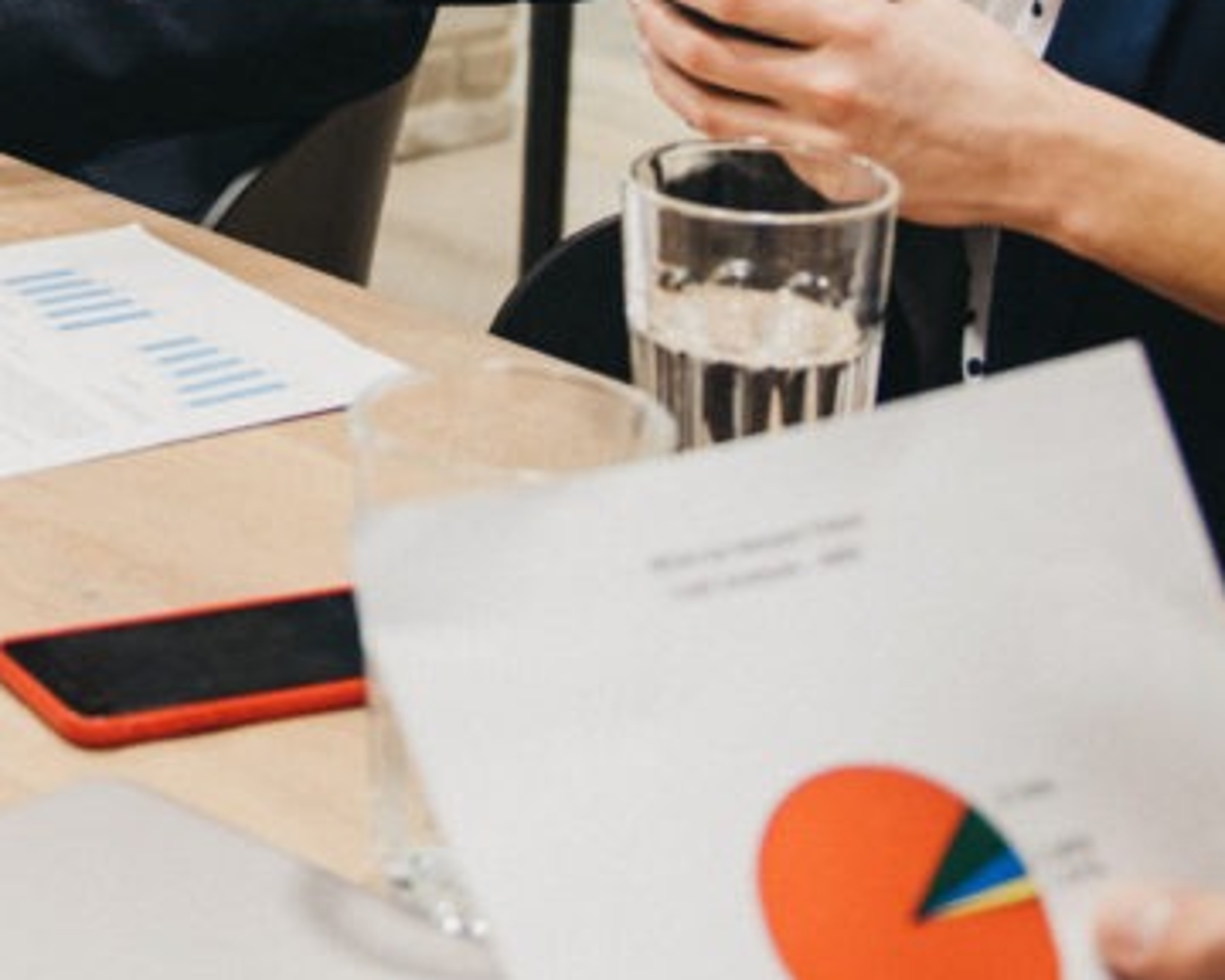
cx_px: -327
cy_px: -403
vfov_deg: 12.7
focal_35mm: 116
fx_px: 4206
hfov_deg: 15.8
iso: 400
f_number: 2.8
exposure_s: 1/100
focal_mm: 29
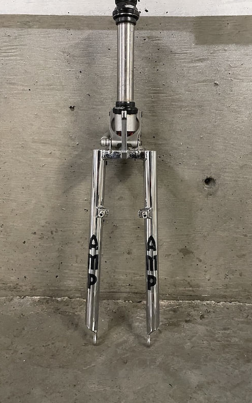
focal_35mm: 28
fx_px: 308
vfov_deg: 66.5
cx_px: 132
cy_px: 204
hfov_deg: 44.5
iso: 500
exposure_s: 1/40
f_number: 1.6
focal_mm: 4.2
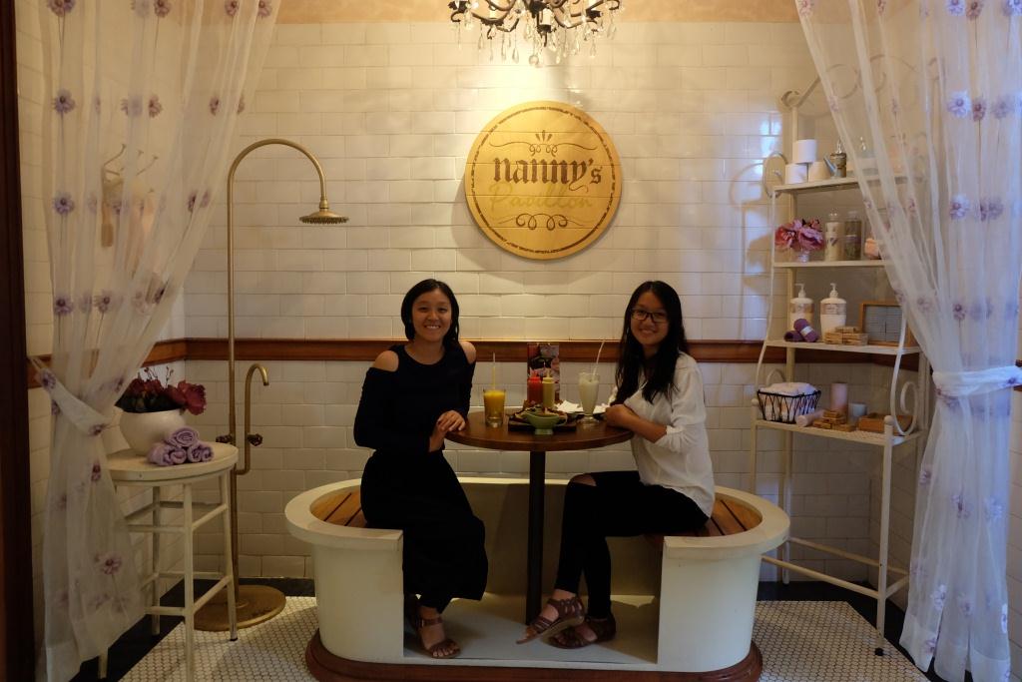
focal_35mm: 24
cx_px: 511
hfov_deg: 73.7
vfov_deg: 53.1
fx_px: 681
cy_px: 341
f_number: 3.5
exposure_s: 1/30
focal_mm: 16
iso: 1600
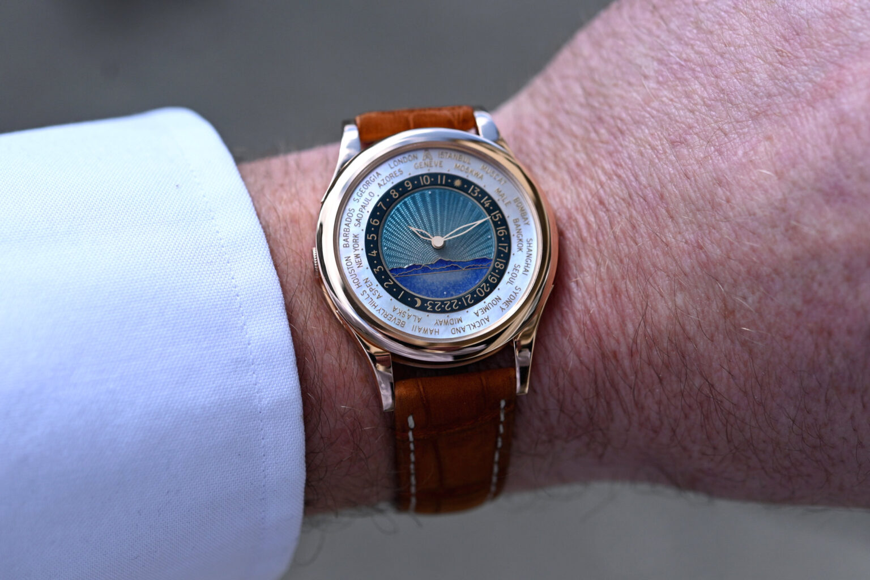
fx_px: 1450
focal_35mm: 60
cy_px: 290
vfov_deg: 22.6
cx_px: 435
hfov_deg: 33.4
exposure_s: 1/2500
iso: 400
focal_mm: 60
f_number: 5
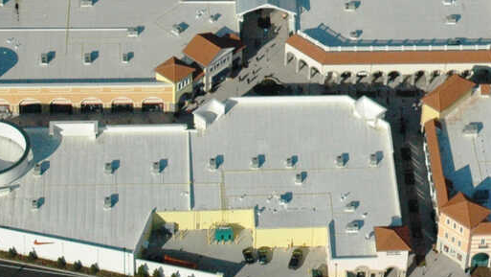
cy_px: -47
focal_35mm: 154
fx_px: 2003
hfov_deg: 13.6
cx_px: 565
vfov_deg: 7.8
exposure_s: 1/3200
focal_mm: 29
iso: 800
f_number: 8
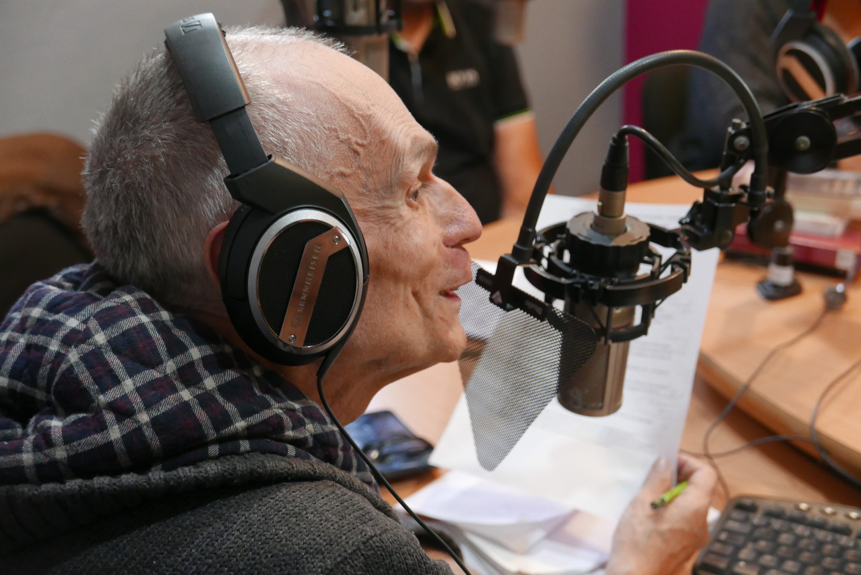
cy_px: 288
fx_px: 1388
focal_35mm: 58
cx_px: 430
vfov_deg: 23.4
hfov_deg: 34.5
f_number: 2.8
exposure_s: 1/50
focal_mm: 26.3
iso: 1600
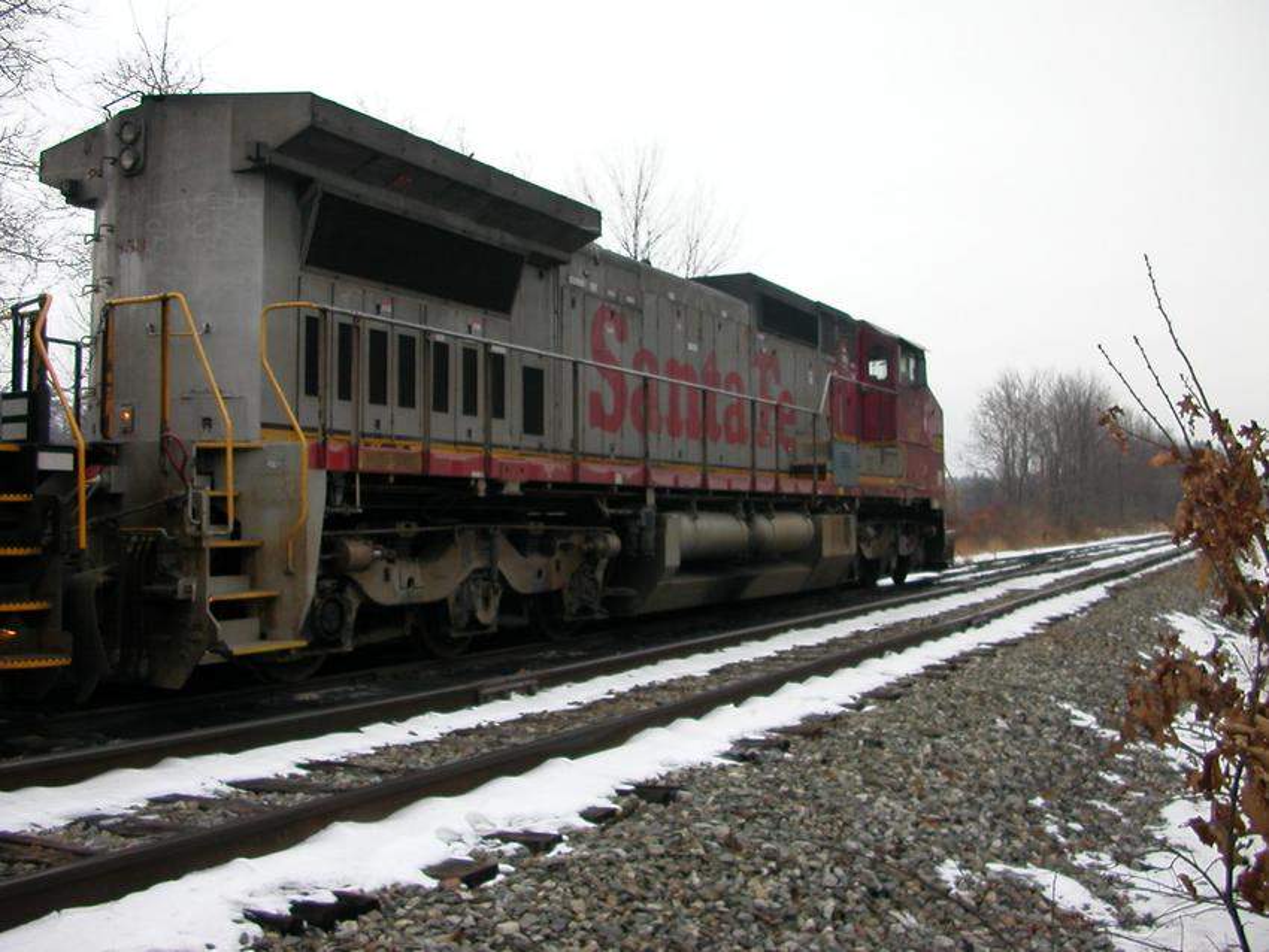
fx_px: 1357
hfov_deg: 50.1
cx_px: 634
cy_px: 476
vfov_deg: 38.7
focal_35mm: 37
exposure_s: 1/178
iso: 100
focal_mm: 5.6
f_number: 2.7
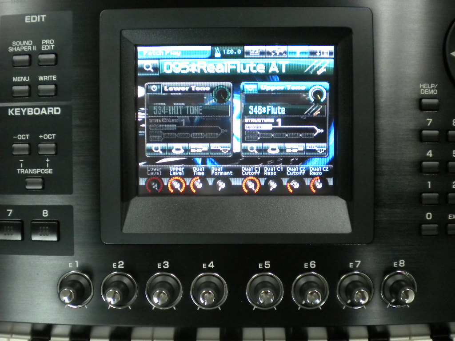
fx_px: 460
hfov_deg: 52.6
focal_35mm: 35
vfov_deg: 40.7
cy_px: 170
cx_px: 228
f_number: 3.1
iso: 400
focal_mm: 6.3
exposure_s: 1/29.1
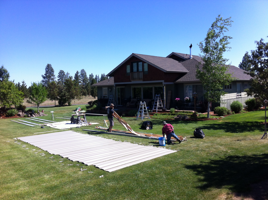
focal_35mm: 35
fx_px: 271
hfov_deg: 52.7
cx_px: 134
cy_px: 100
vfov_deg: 40.6
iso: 80
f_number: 2.8
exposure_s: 1/862
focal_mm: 3.85
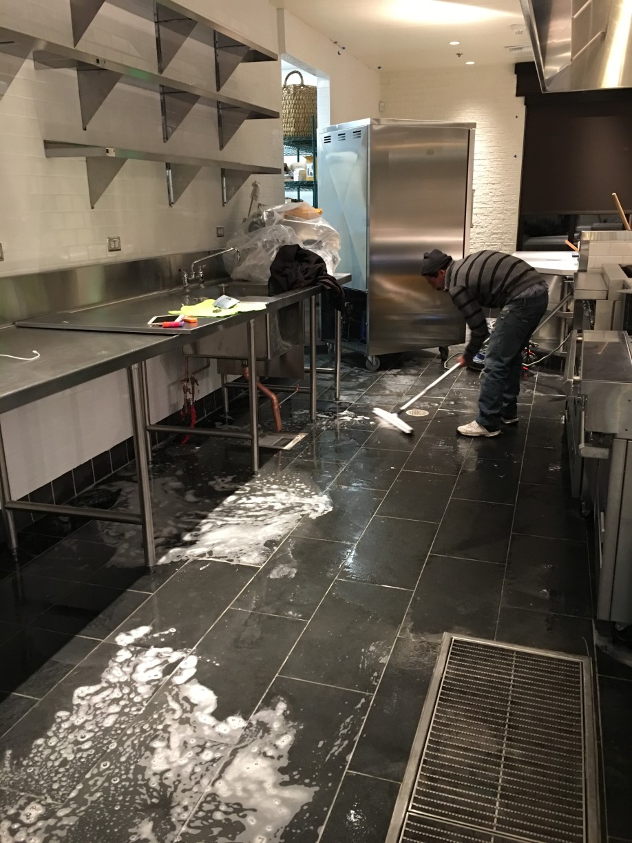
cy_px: 422
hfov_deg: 48.2
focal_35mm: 29
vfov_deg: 61.7
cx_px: 316
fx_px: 706
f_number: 2.2
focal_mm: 4.15
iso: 125
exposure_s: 1/15
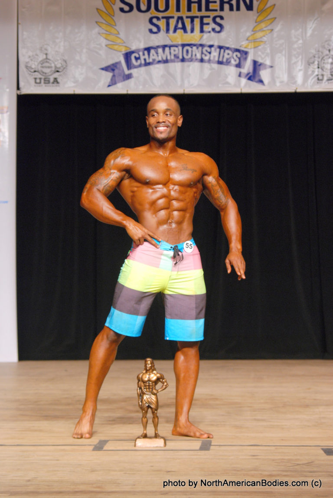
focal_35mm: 93
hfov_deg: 14.7
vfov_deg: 21.9
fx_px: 1286
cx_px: 166
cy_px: 249
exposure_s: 1/125
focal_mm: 62
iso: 640
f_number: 4
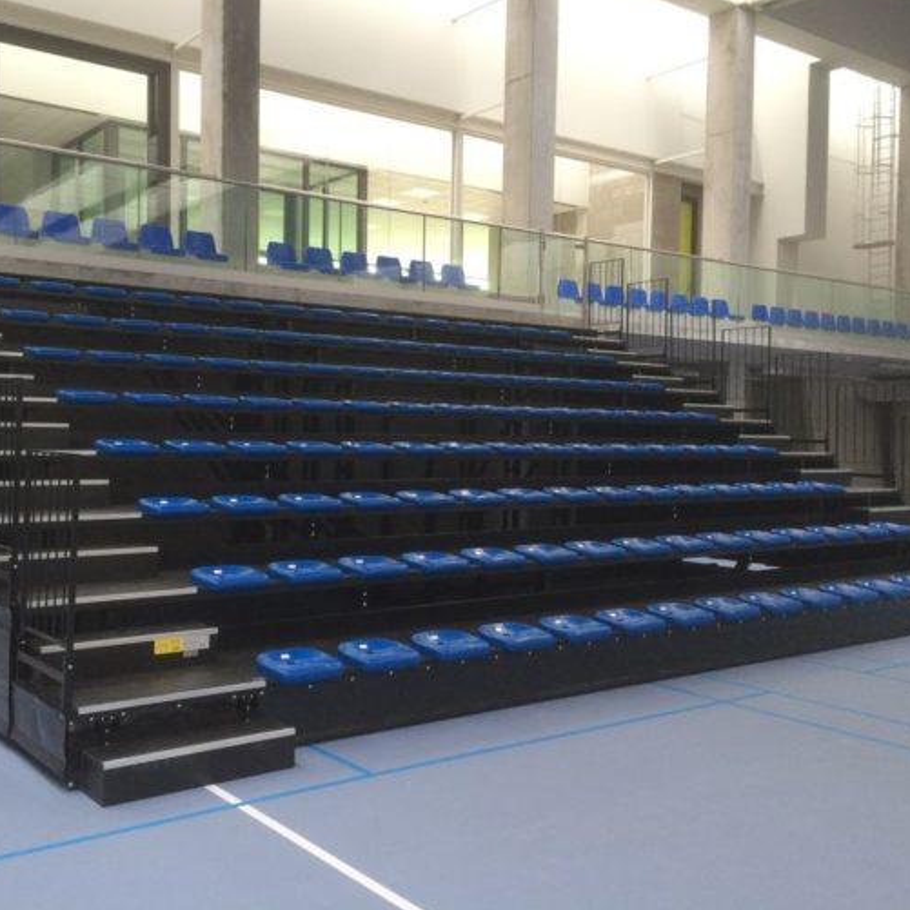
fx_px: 1041
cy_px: 450
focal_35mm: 35
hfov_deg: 47.0
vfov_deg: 47.2
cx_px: 378
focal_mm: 4.15
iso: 80
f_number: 2.2
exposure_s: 1/33
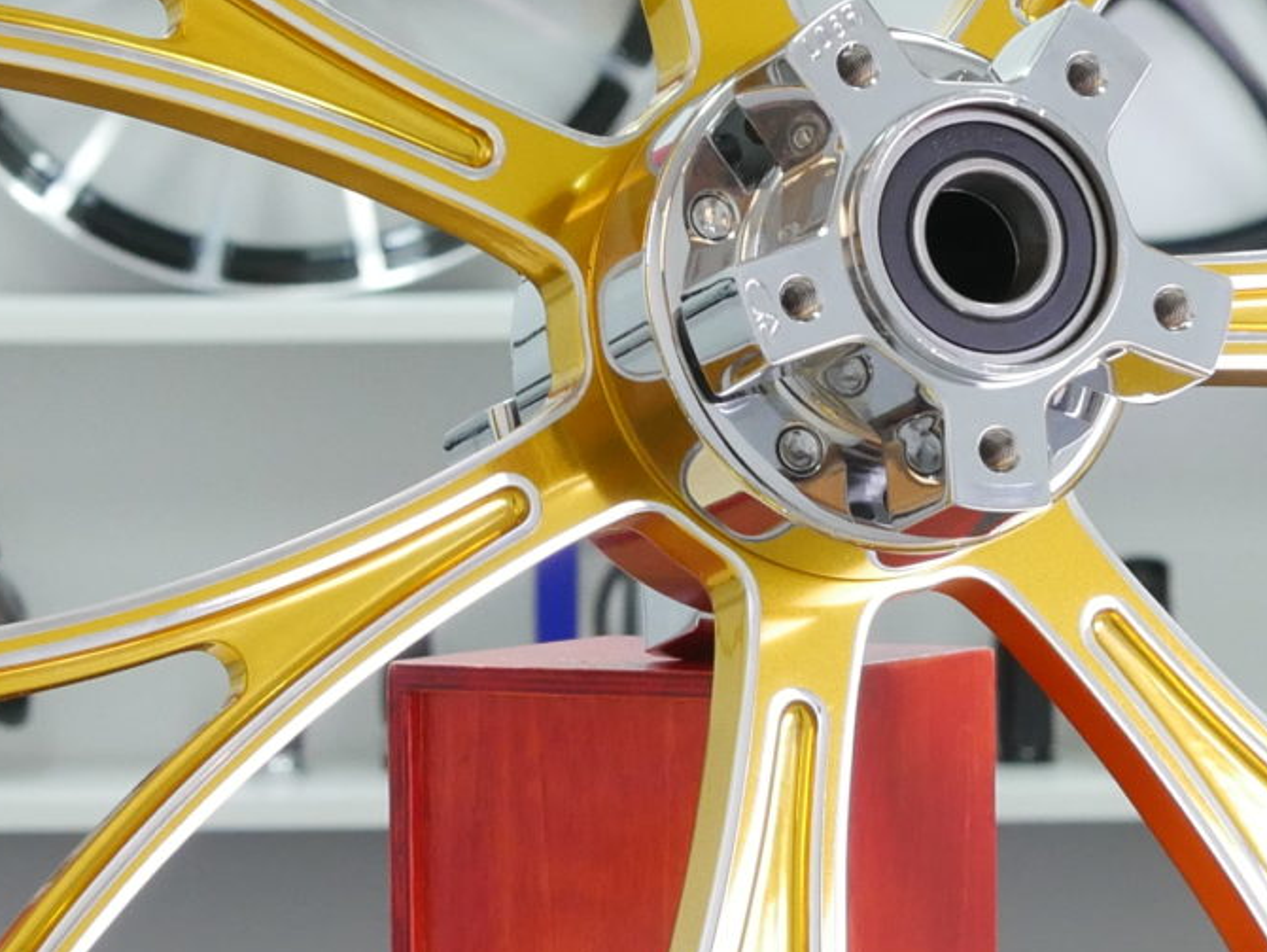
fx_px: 7836
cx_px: 730
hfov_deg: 9.2
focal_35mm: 214
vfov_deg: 6.9
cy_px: 435
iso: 800
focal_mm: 28
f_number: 6.3
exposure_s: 1/50
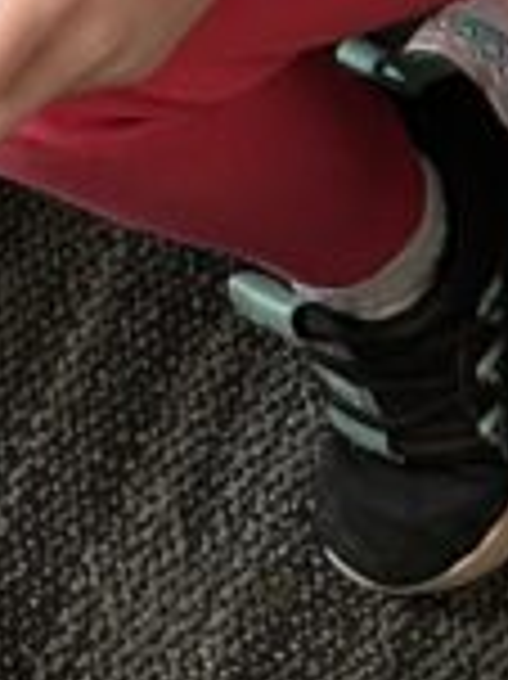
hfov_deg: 8.8
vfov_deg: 11.1
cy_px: -653
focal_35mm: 163
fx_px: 3194
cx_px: -315
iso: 320
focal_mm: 6.86
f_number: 1.78
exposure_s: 1/60
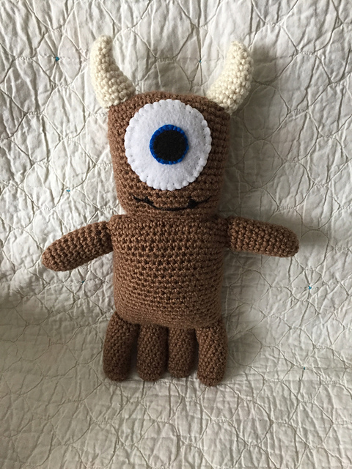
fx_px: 393
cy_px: 234
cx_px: 176
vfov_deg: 61.7
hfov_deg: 48.2
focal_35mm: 29
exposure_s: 1/30
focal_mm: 4.15
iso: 125
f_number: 2.2
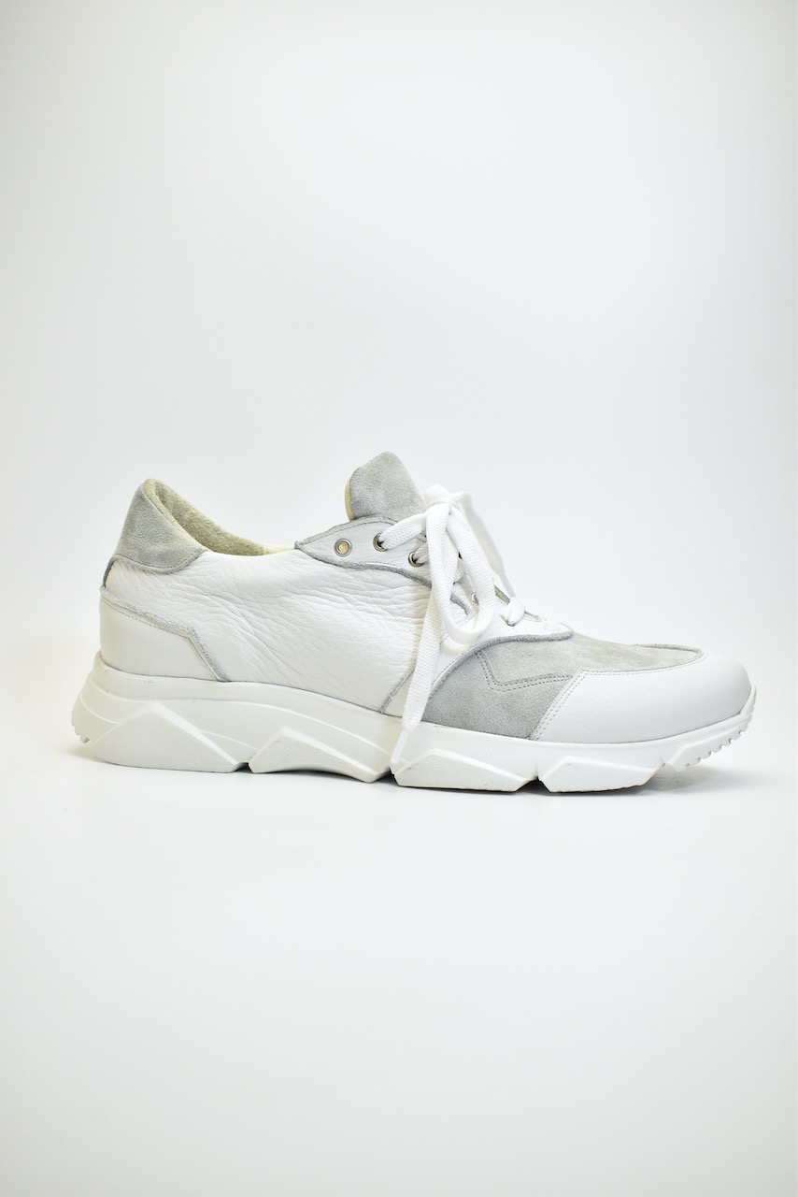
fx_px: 1196
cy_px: 598
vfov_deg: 53.1
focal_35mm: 36
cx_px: 399
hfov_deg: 36.9
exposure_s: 1/800
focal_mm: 24
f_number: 5.6
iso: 1600
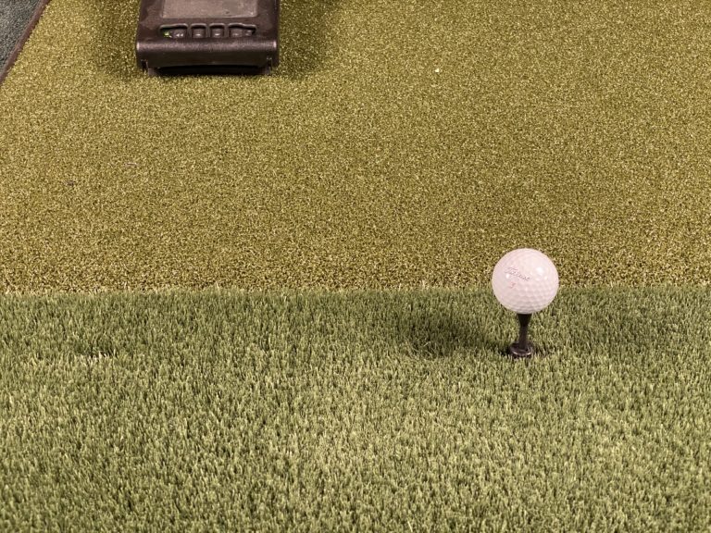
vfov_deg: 28.0
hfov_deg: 36.8
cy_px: 266
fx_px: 1068
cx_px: 356
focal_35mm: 52
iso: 250
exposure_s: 1/60
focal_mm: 6
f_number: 2
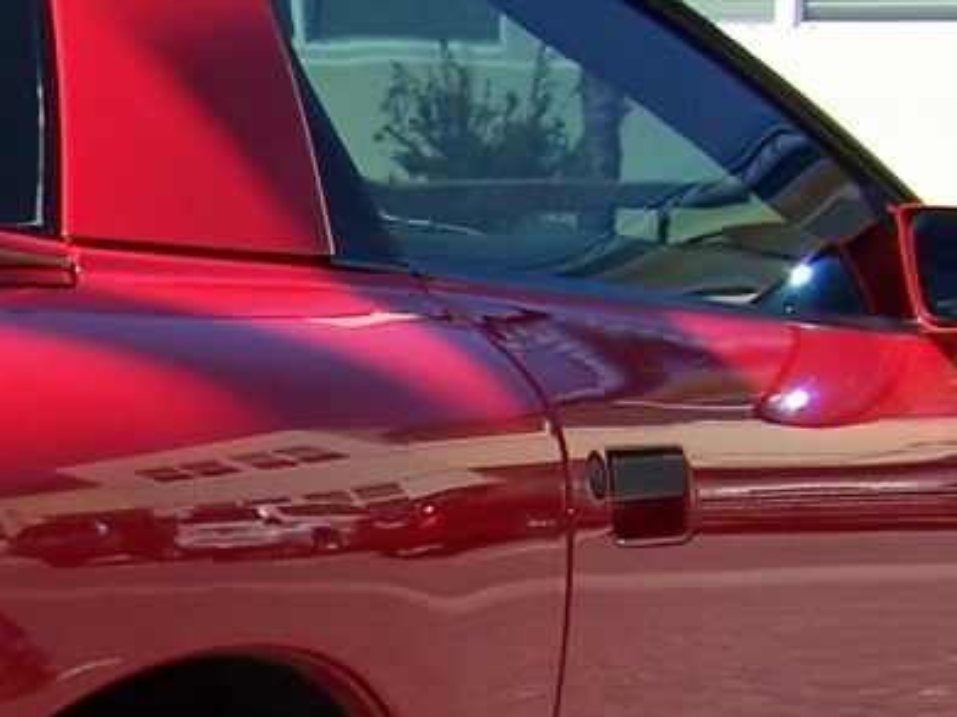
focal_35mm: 151
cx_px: -512
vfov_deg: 9.7
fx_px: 4173
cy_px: 915
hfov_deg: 12.4
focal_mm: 6.3
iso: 80
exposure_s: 1/800
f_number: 2.8
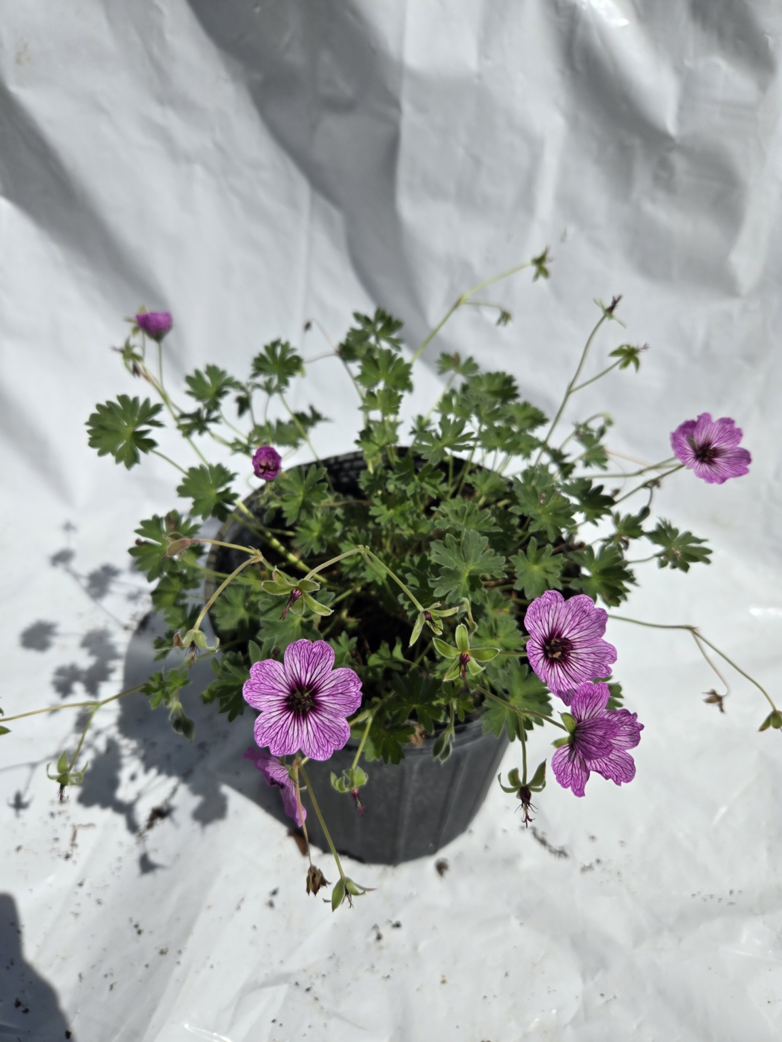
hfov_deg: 58.9
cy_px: 521
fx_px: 693
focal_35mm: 23
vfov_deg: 73.9
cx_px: 391
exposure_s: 1/7072
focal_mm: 5.4
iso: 25
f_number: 1.8
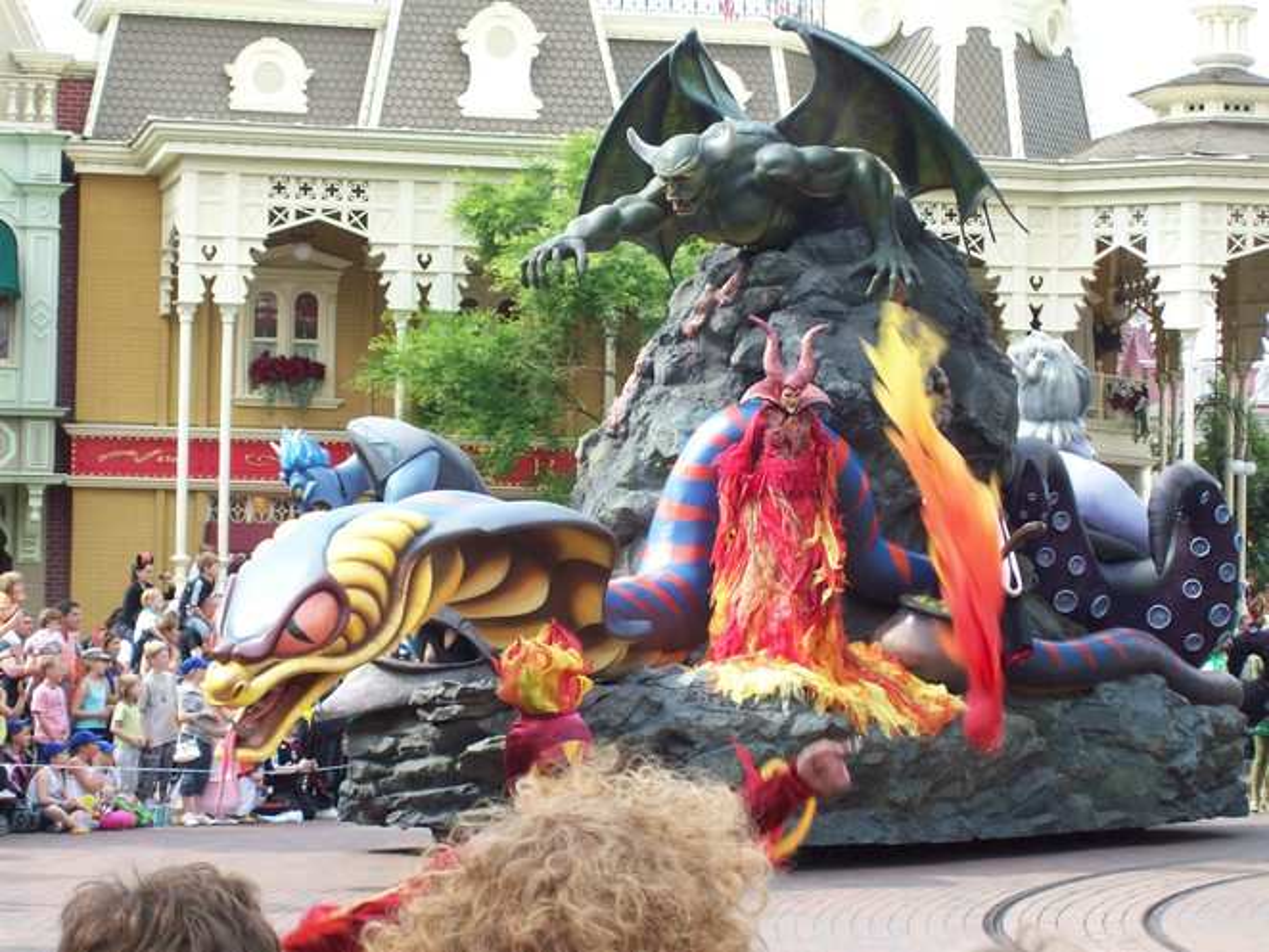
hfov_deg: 18.2
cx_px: 634
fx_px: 3961
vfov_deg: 13.7
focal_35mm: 108
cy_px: 476
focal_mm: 18
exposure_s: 1/147
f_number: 4.8
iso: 80
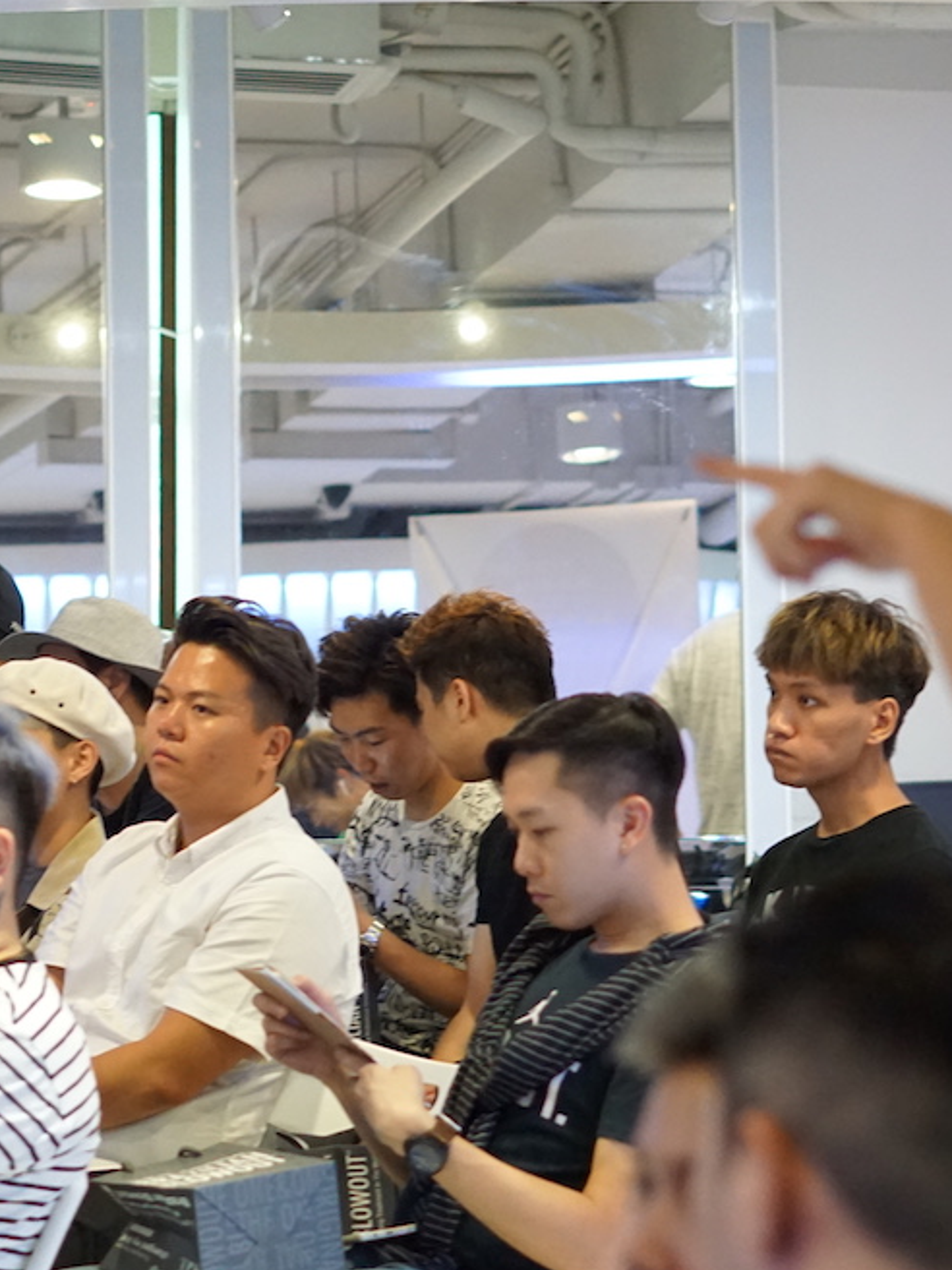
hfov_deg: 11.2
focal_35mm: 132
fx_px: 4840
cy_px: 540
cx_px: 228
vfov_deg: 14.9
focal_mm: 50
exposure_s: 1/160
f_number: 2.2
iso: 3200
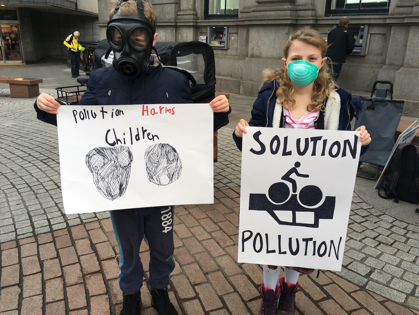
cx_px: 210
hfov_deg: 61.7
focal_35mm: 29
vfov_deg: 48.2
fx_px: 351
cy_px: 158
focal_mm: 4.15
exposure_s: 1/100
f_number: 2.2
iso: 32
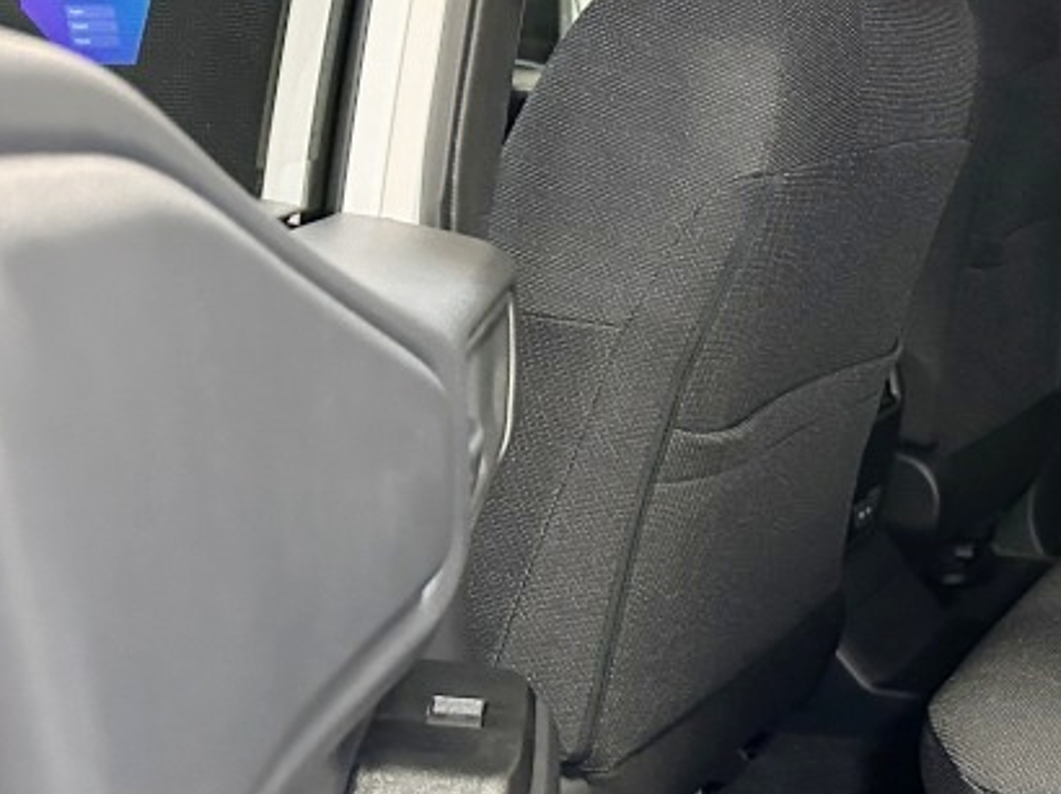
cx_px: 1188
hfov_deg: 28.9
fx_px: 1838
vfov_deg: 24.4
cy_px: 349
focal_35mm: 60
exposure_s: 1/40
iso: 800
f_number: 1.78
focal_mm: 6.86
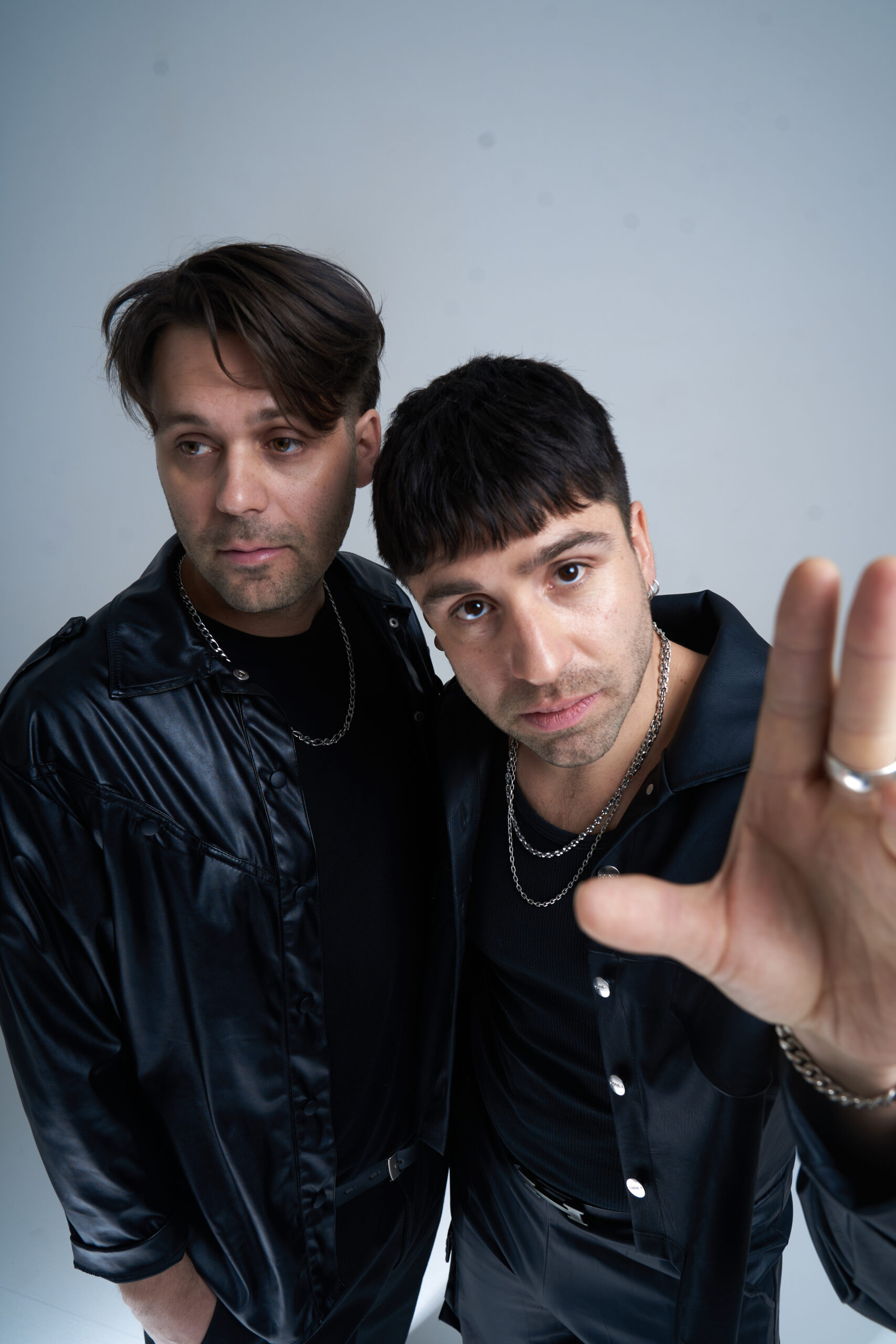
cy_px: 672
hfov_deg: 53.1
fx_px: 896
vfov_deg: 73.7
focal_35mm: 24
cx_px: 448
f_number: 7.1
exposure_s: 1/160
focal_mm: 24
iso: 250
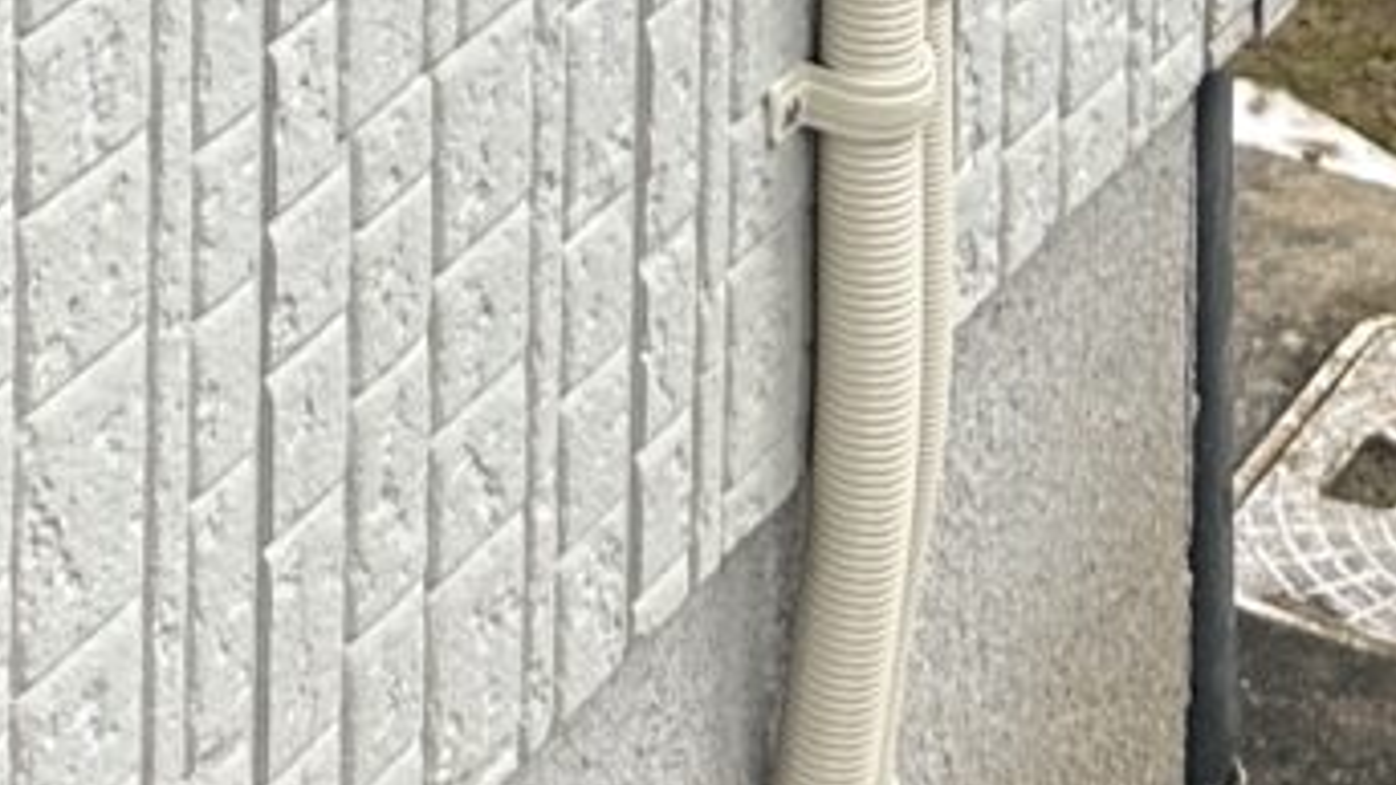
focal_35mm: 156
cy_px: -2355
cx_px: 358
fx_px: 5775
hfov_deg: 13.7
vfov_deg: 6.4
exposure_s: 1/121
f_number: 1.78
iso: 100
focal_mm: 6.86
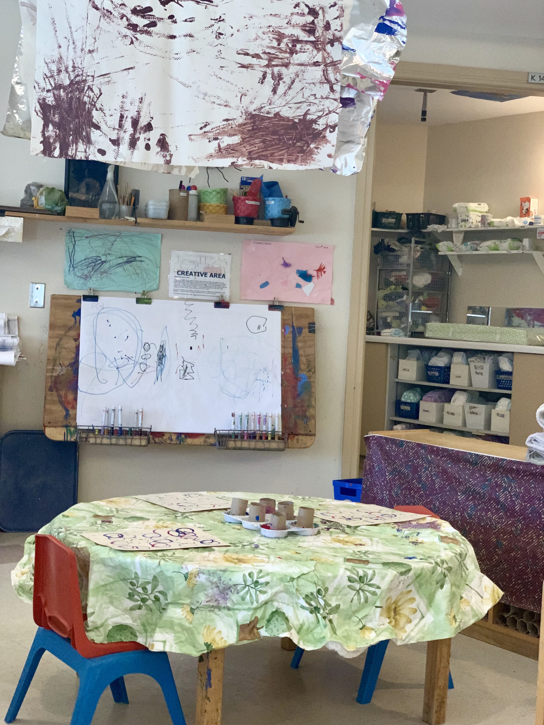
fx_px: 1090
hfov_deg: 28.0
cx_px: 272
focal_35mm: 52
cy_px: 362
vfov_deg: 36.8
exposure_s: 1/60
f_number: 2.4
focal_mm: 6
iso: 64
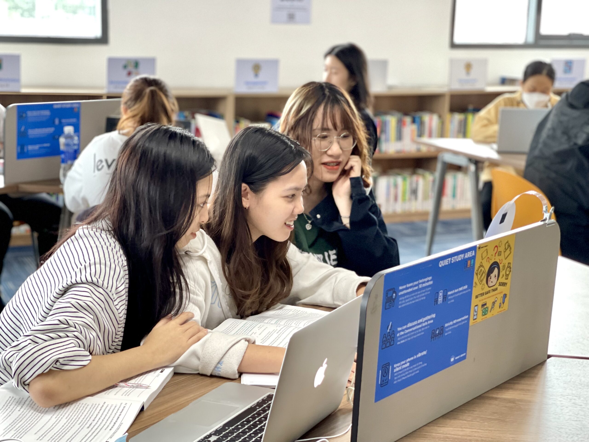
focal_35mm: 64
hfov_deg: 30.3
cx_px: 294
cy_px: 221
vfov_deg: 22.9
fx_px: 1089
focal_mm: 7.5
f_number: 2.2
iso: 250
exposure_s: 1/33
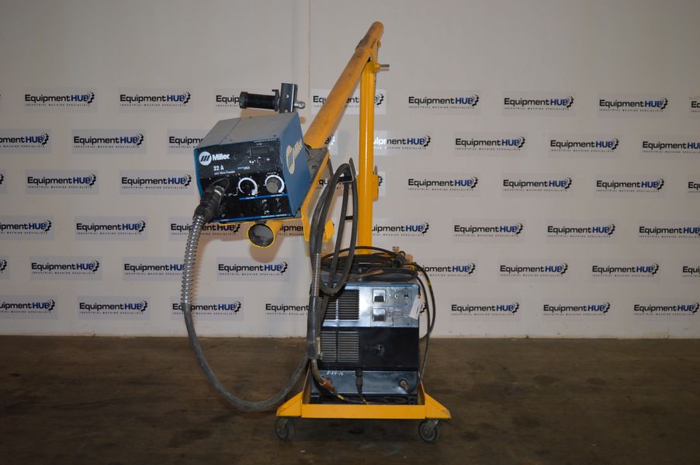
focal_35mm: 38
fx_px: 728
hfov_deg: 51.3
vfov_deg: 35.4
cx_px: 350
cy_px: 232
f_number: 4
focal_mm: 25
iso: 500
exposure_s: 1/60
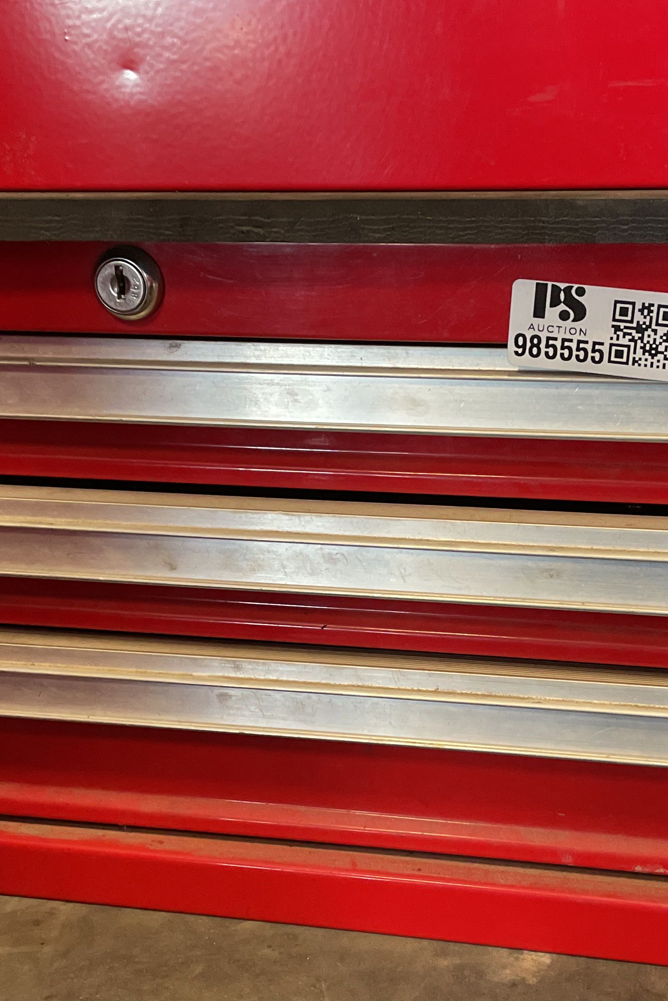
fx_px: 1392
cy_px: 591
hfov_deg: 26.8
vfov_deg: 39.5
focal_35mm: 50
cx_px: 463
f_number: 1.6
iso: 400
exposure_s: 1/60
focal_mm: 4.2
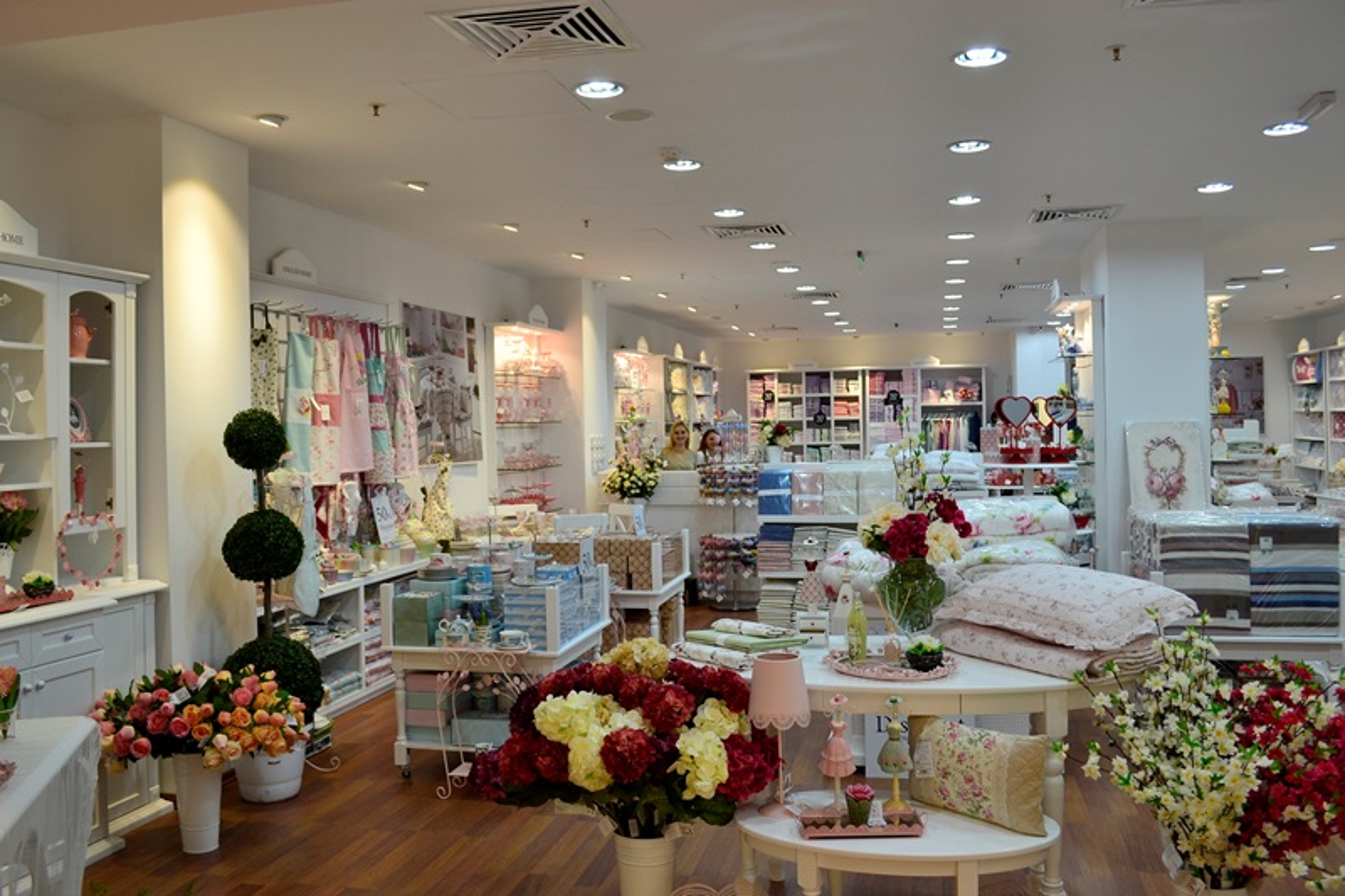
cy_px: 448
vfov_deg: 43.6
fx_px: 1121
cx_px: 672
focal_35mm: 30
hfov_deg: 61.9
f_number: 5.6
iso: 400
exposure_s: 1/60
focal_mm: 20
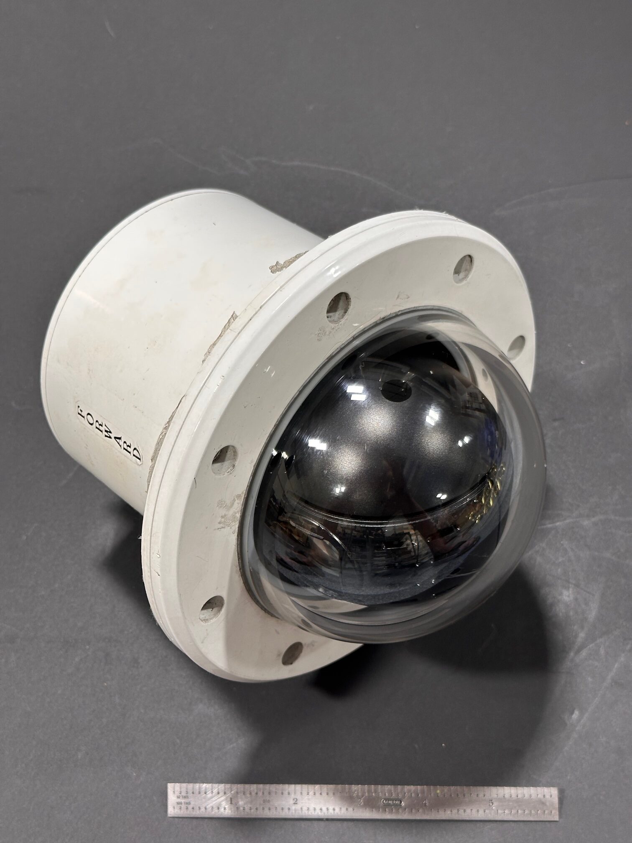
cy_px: 422
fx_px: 1168
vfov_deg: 39.7
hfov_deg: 30.3
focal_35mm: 48
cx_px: 316
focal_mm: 6.86
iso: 50
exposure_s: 1/60
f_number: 1.78
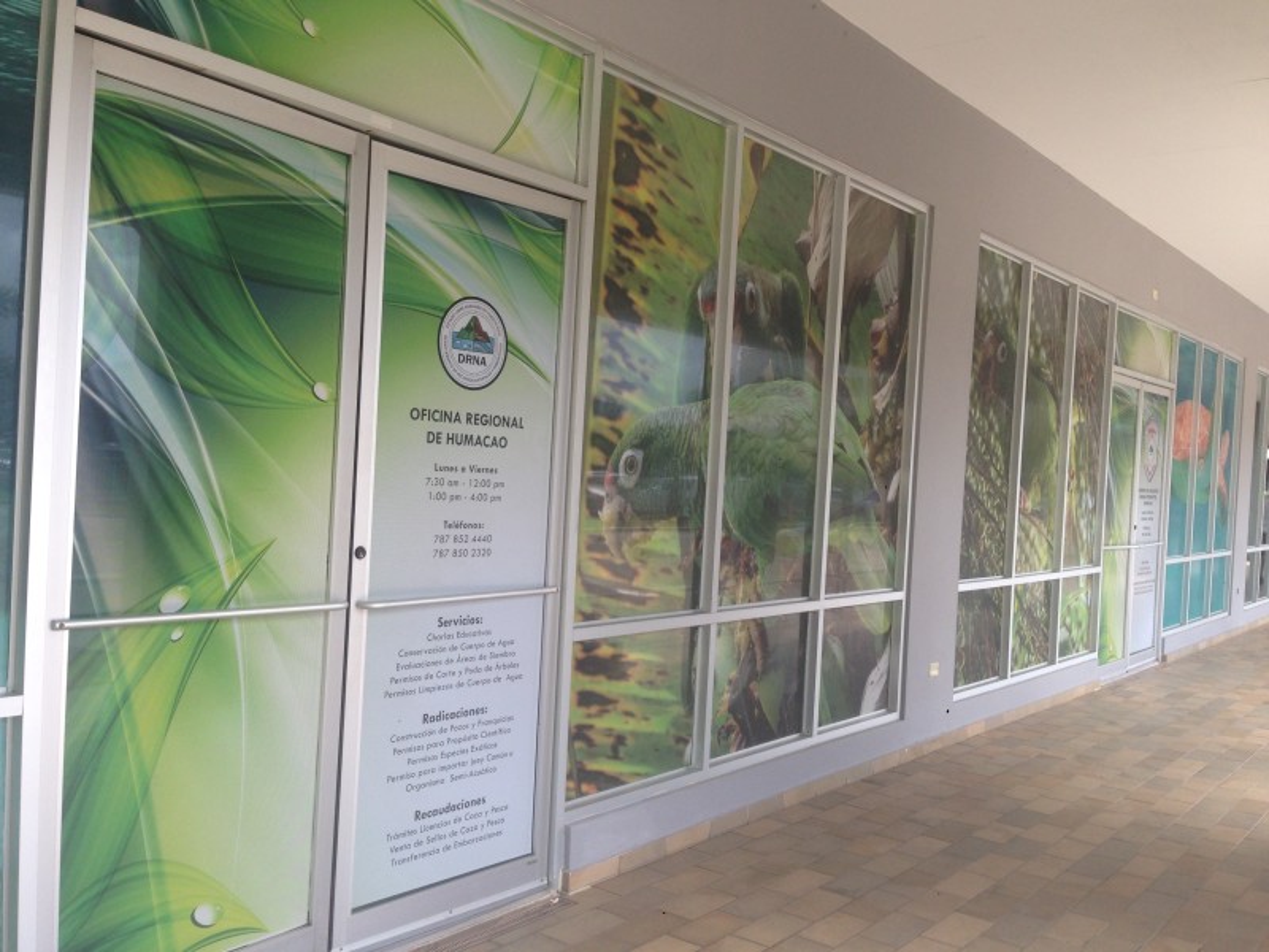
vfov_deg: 42.9
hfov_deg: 55.4
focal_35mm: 33
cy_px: 476
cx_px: 634
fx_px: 1210
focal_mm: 4.12
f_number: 2.4
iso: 50
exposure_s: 1/376
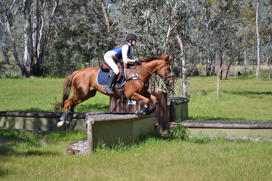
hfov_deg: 24.6
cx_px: 136
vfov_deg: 16.6
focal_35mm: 82
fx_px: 623
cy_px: 90
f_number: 5
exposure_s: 1/1250
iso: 400
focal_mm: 55
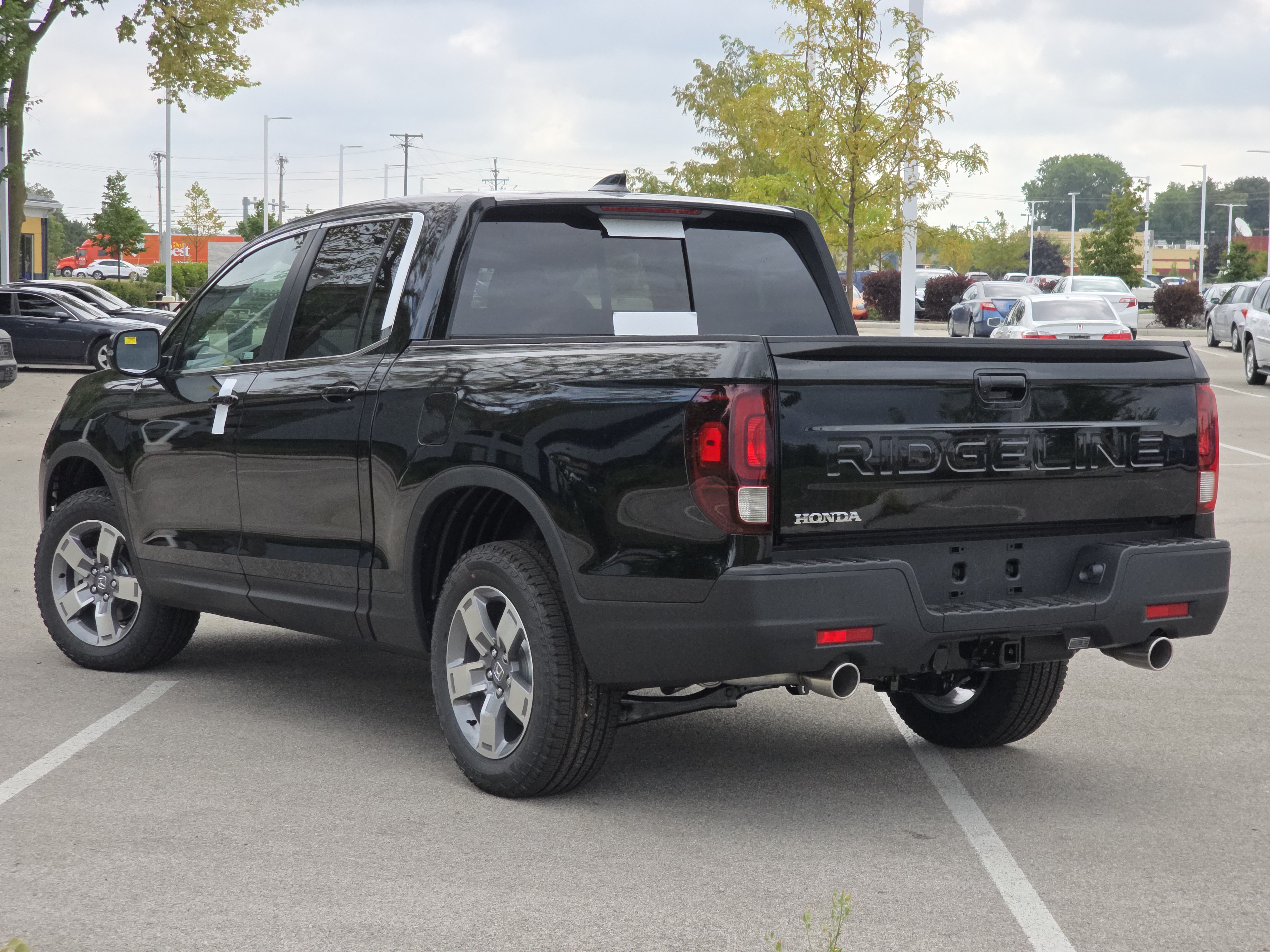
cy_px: 476
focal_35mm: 69
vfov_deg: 21.3
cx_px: 635
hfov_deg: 28.2
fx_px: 2531
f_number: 2.4
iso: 50
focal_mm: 7.9
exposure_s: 1/1145
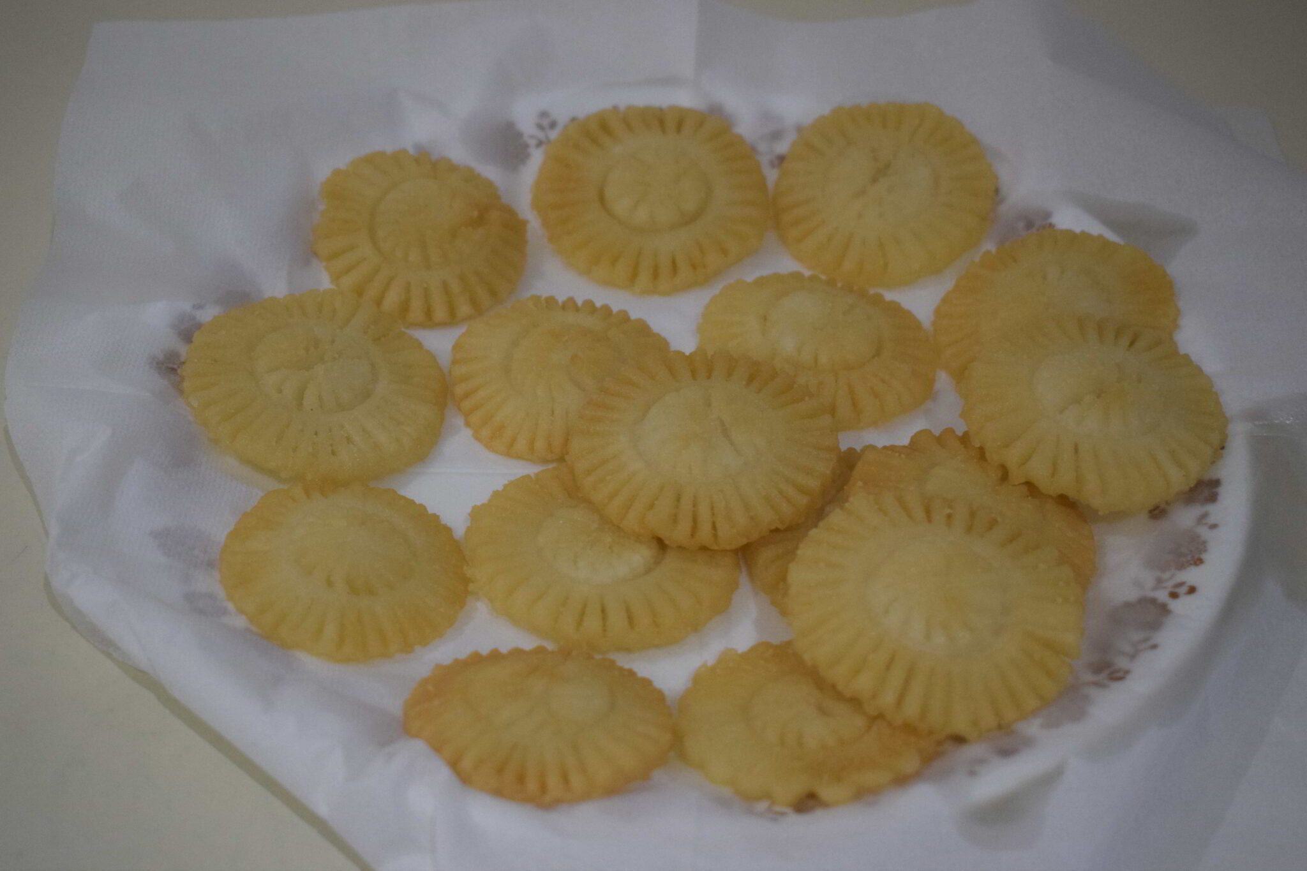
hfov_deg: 33.4
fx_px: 2178
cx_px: 654
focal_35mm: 60
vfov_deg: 22.6
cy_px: 436
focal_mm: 40
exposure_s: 1/60
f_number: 5
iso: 2000
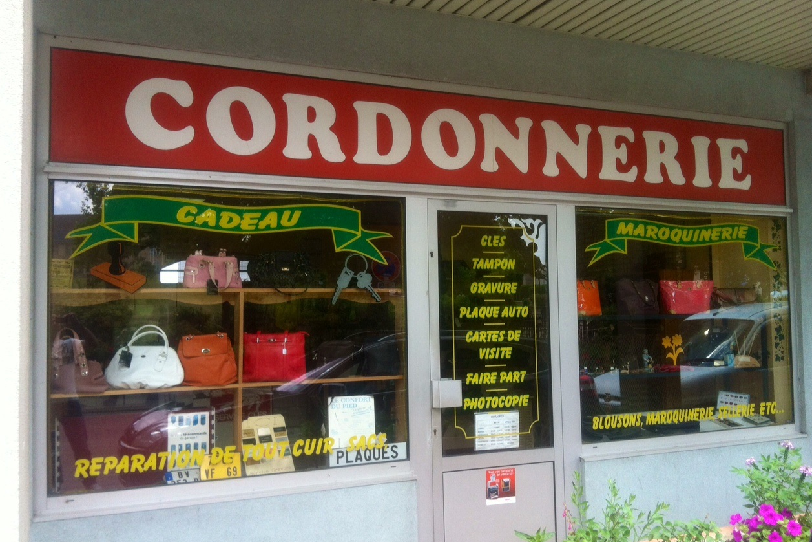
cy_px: 299
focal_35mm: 37
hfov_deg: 51.9
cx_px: 408
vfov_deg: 35.9
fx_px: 834
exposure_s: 1/137
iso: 80
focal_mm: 3.85
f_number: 2.8
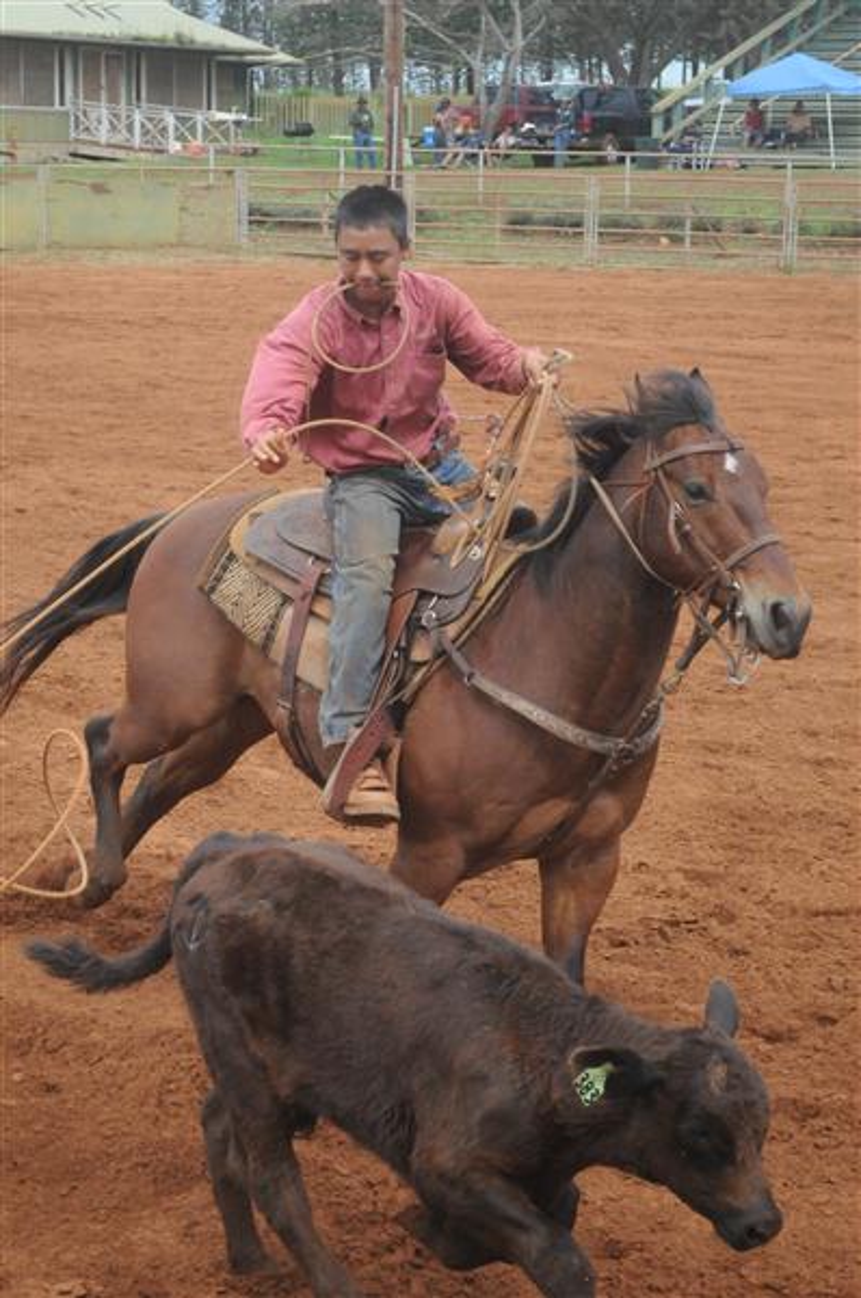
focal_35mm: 69
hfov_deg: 19.7
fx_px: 2484
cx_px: 430
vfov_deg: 29.3
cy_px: 649
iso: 2000
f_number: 5.6
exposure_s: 1/3200
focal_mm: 46
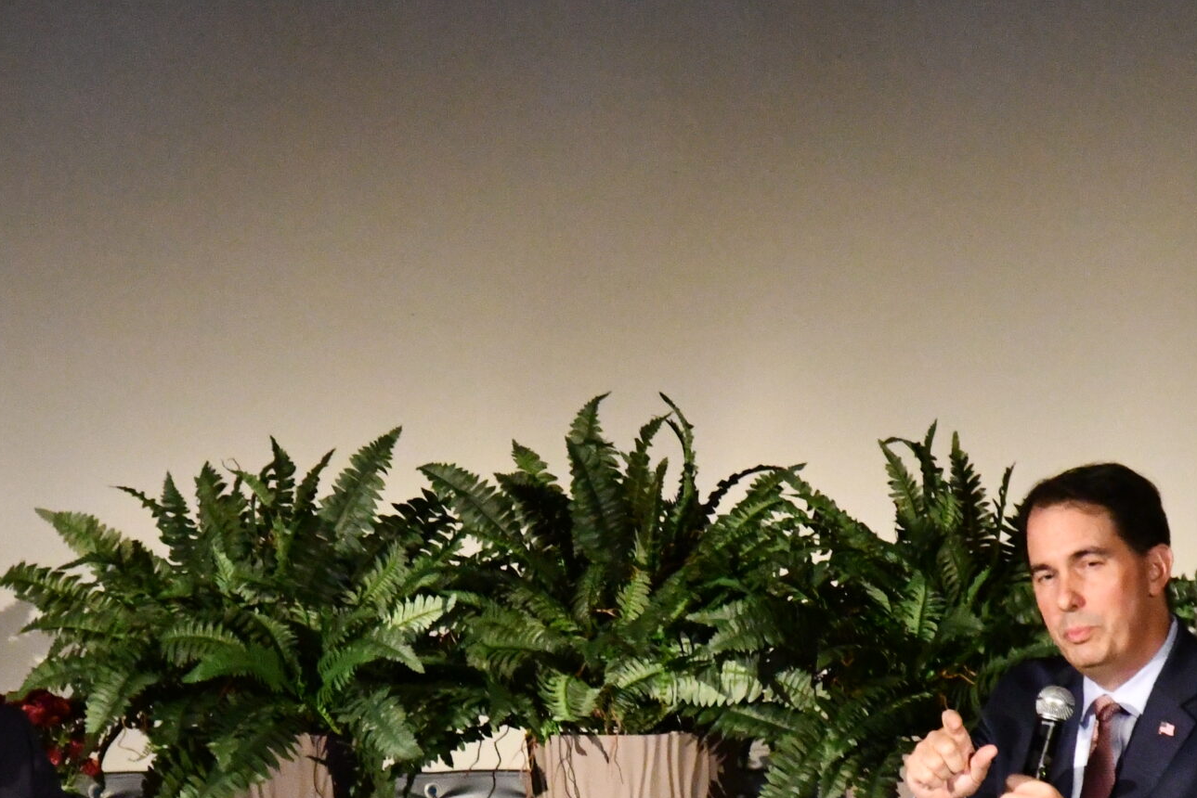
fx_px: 18290
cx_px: 526
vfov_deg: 2.5
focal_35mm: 550
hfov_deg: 3.7
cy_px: 739
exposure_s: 1/160
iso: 12800
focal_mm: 185
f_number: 5.6
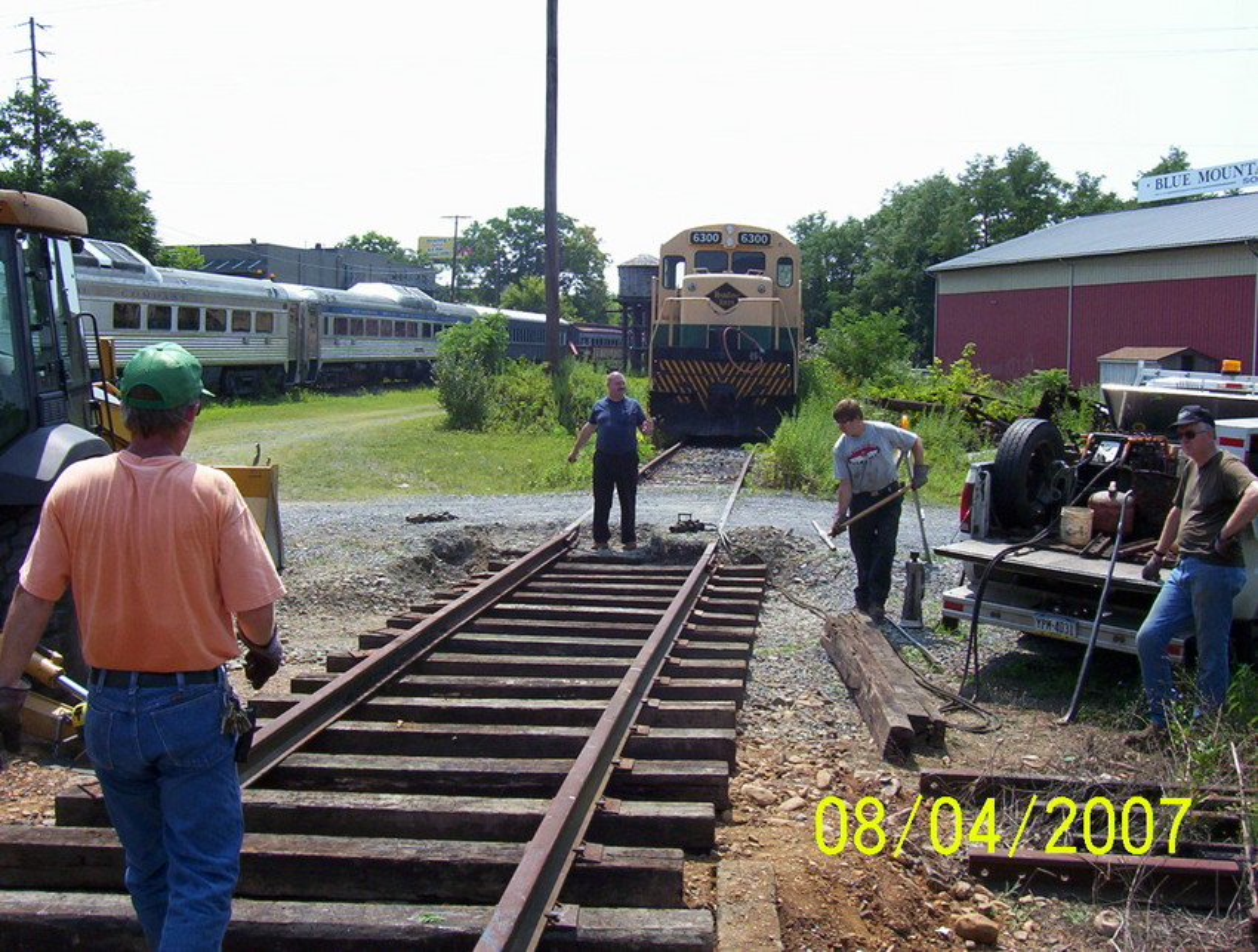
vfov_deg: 33.8
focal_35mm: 43
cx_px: 629
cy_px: 476
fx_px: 1568
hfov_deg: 43.7
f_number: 5.17
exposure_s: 1/576
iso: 100
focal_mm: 5.77
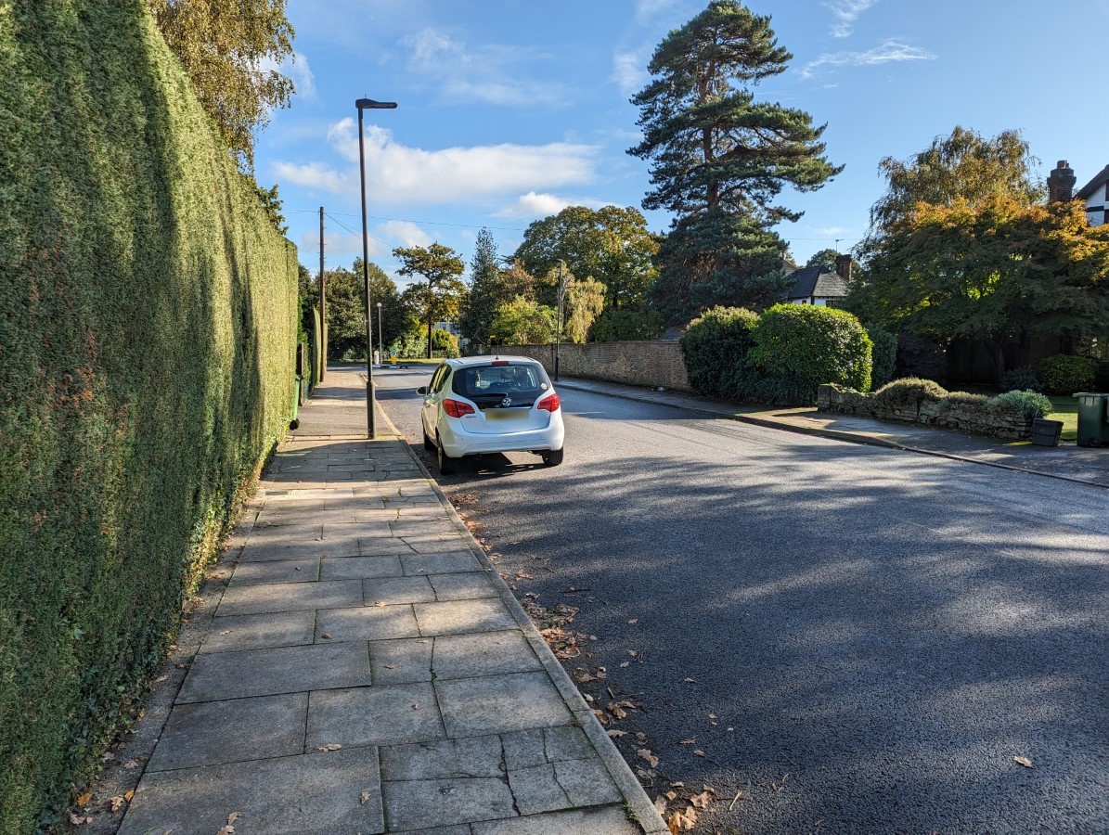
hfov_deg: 71.5
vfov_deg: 56.9
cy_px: 418
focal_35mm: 24
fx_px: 770
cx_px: 554
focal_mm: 6.81
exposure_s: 1/1529
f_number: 1.85
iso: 46
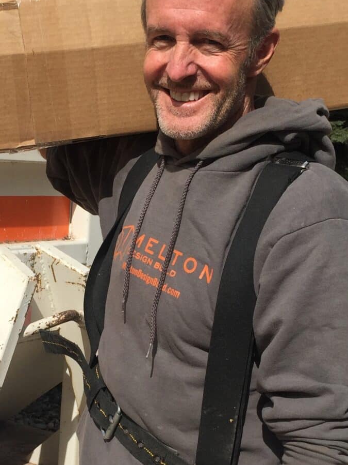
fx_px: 885
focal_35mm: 66
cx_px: 107
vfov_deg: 29.3
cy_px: 274
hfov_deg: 22.1
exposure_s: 1/3049
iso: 32
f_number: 2.2
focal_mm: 4.15
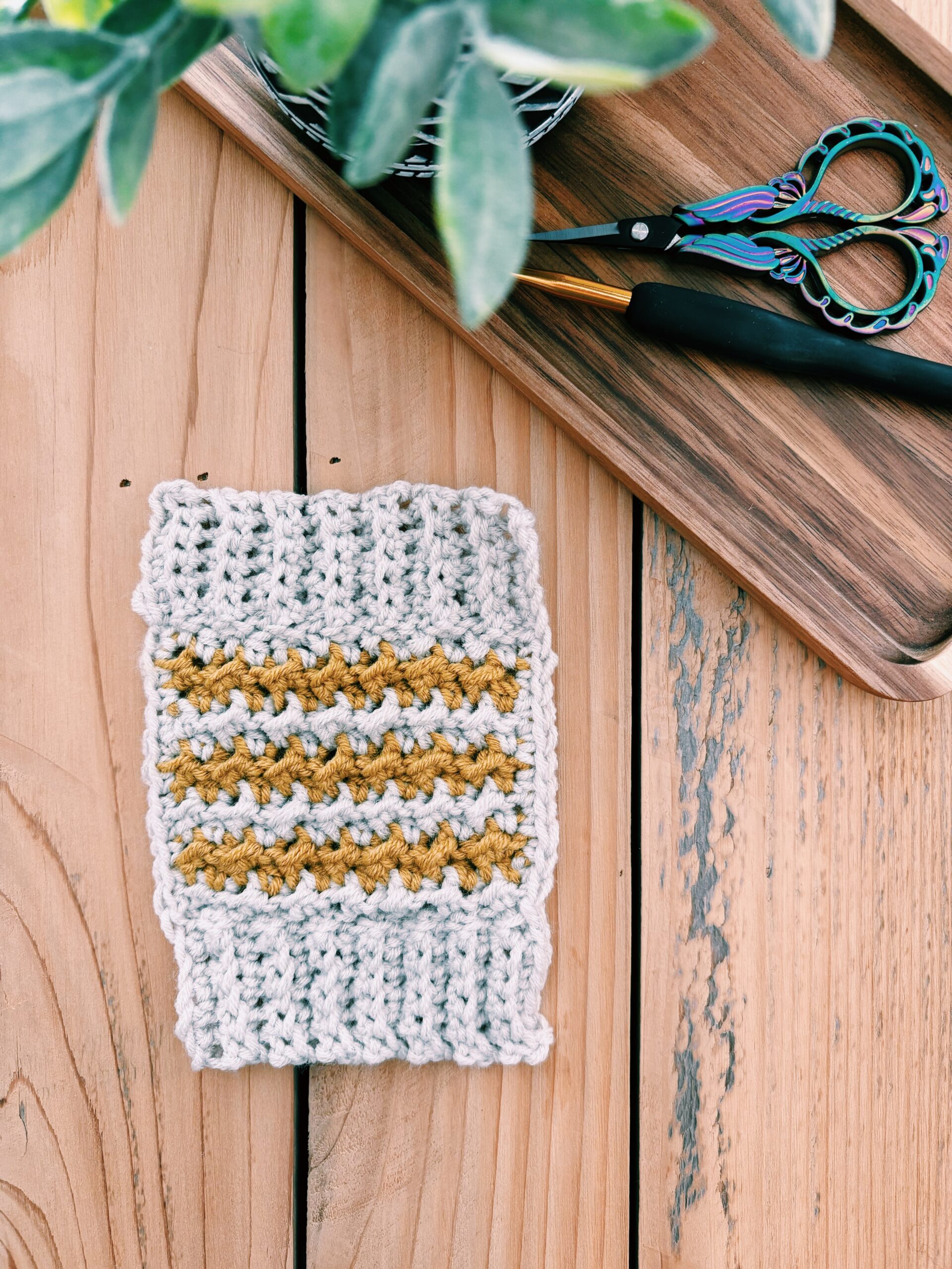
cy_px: 634
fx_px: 953
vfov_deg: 67.3
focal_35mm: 26
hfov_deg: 53.1
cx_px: 476
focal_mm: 5.96
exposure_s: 1/60
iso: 100
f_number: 1.6
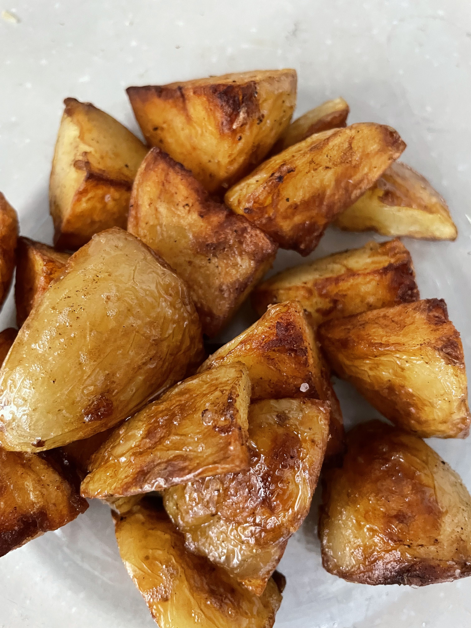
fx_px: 472
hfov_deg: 53.1
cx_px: 236
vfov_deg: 67.3
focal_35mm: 26
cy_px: 314
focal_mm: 4.2
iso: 640
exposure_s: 1/30
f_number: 1.6
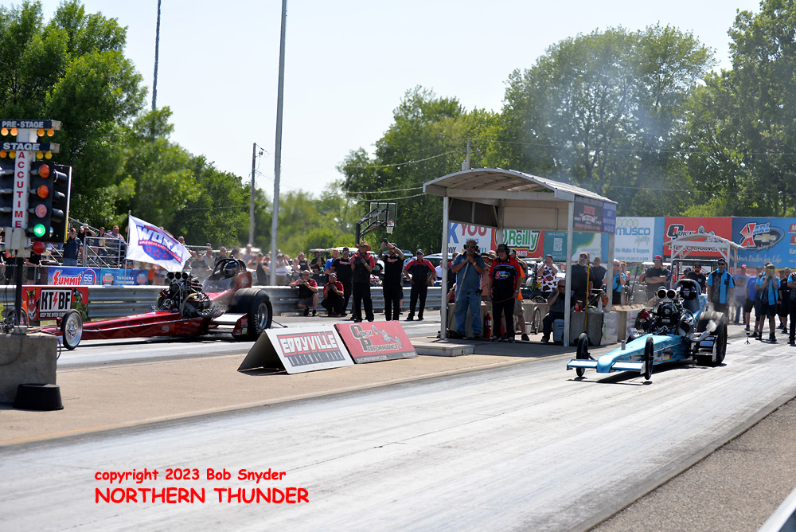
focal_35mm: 70
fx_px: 1549
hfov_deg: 28.8
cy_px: 266
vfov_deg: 19.5
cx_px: 398
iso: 400
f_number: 6.3
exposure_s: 1/1600
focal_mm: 70
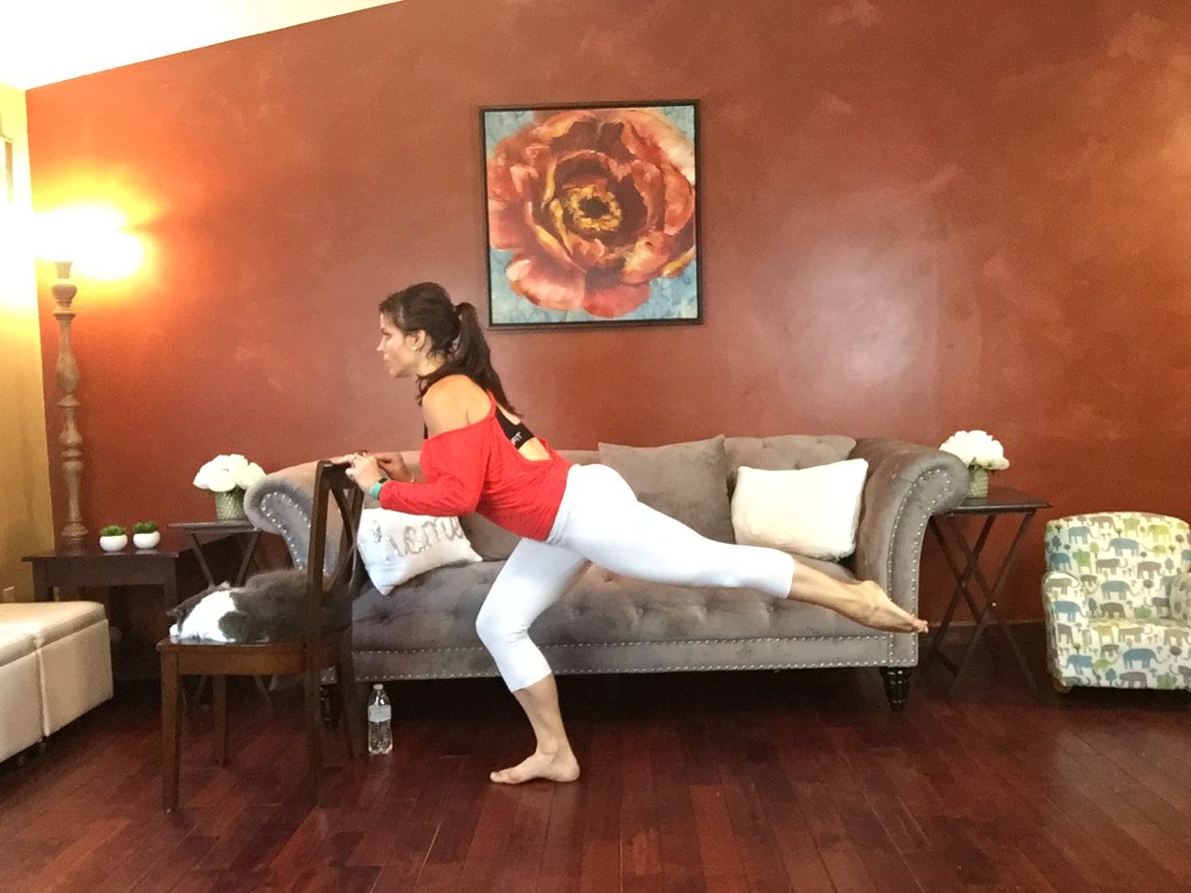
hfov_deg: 58.4
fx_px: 1067
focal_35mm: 31
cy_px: 446
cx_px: 596
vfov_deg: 45.4
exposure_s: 1/24
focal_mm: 2.65
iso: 320
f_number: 2.2
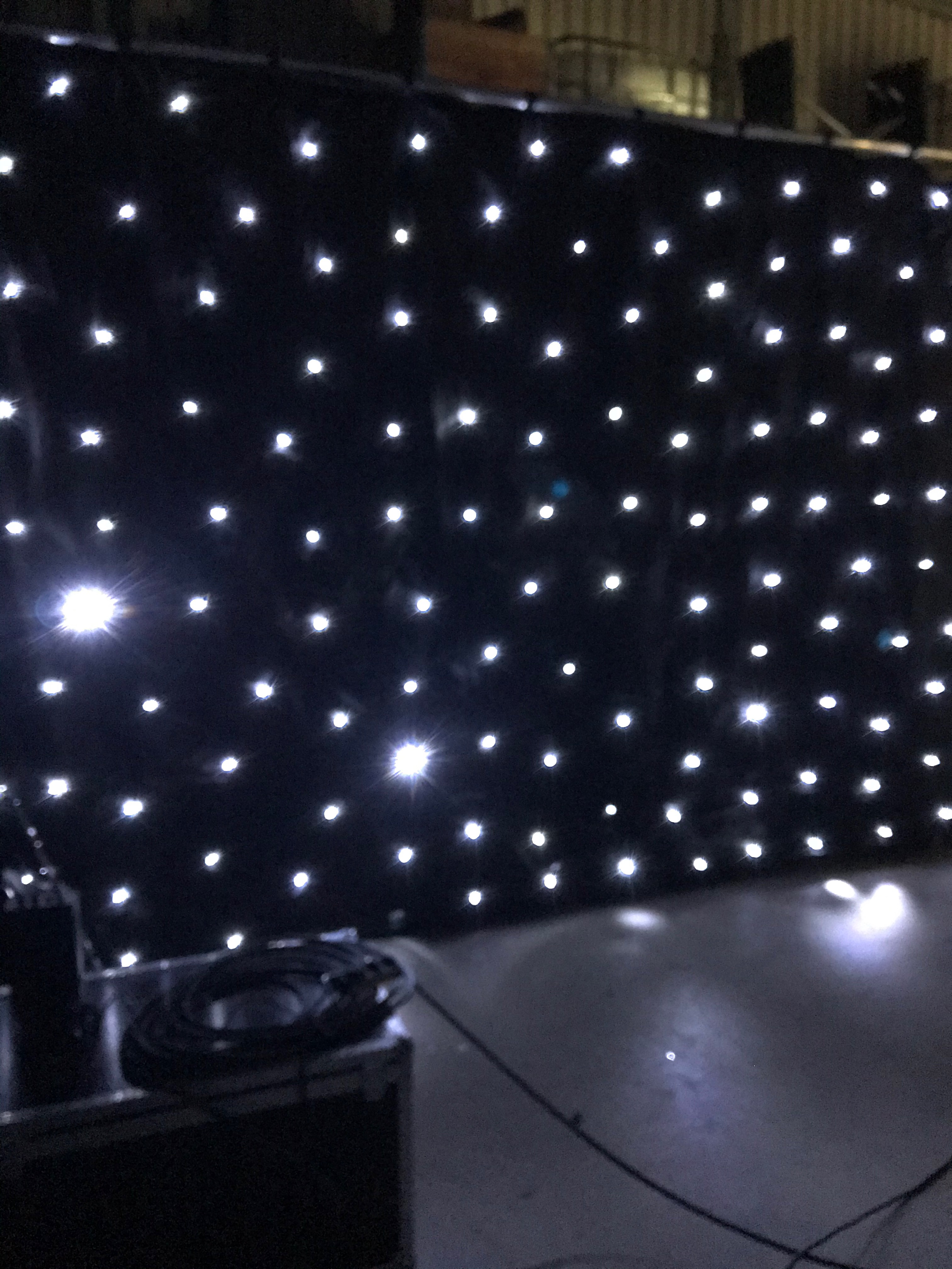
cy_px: 634
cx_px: 476
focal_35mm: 28
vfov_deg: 63.4
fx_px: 1027
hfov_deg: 49.7
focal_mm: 3.99
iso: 800
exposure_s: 1/4
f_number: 1.8
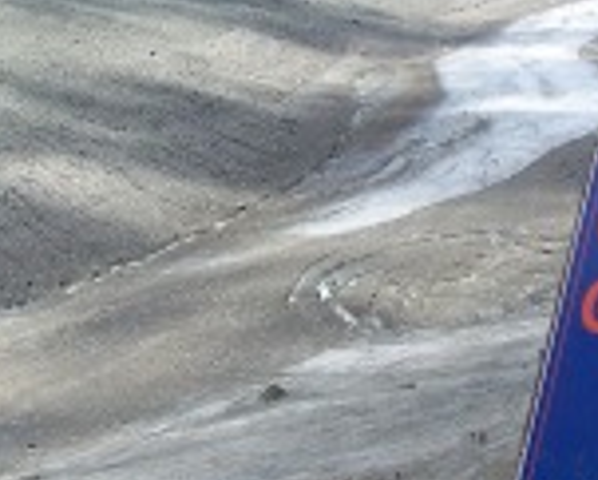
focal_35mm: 110
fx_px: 1948
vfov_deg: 14.0
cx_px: 519
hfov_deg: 17.2
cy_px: 153
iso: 80
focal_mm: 6.3
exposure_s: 1/640
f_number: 4
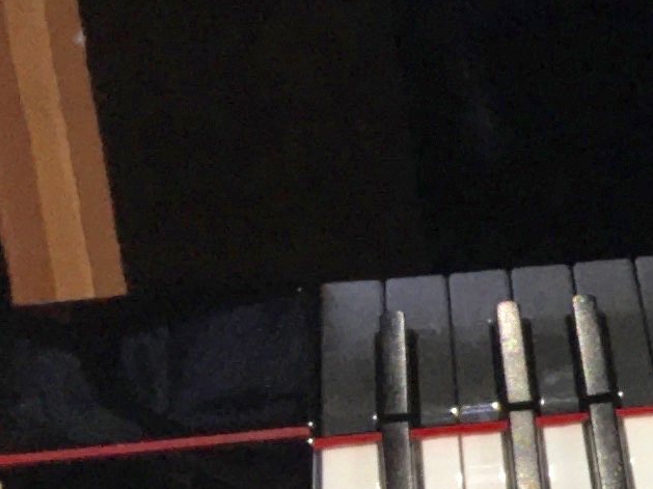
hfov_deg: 9.3
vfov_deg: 8.0
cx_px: 1643
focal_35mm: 186
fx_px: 3507
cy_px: 386
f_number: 2.2
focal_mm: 4.15
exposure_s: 1/30
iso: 32
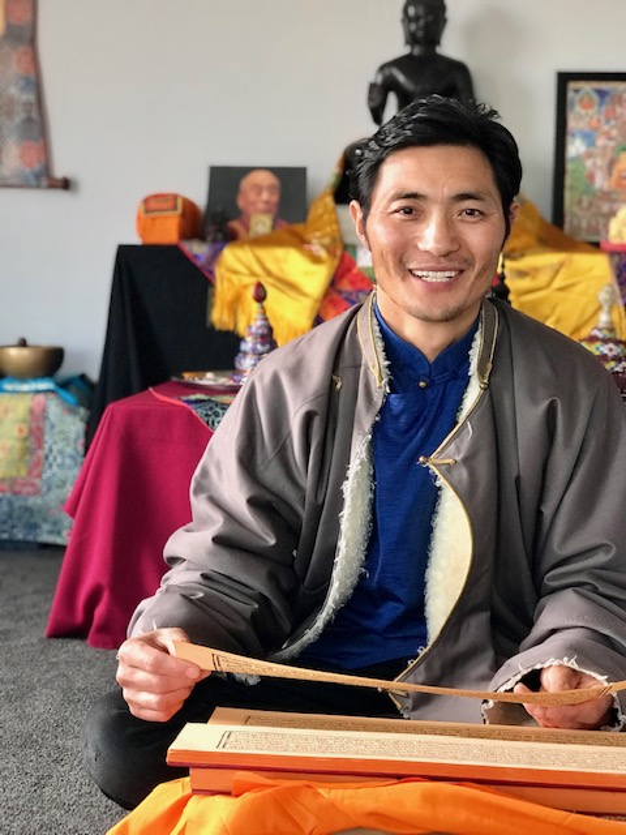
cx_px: 313
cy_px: 418
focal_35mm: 57
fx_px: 1374
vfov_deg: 33.8
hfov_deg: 25.7
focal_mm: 6.6
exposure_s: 1/50
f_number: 2.8
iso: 160
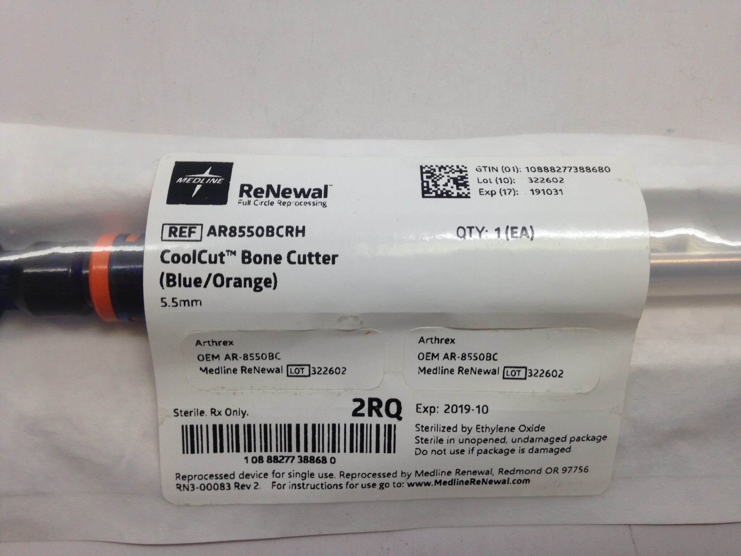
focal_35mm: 33
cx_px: 370
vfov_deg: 42.9
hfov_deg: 55.4
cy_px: 278
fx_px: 706
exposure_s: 1/60
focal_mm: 4.12
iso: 50
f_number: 2.4
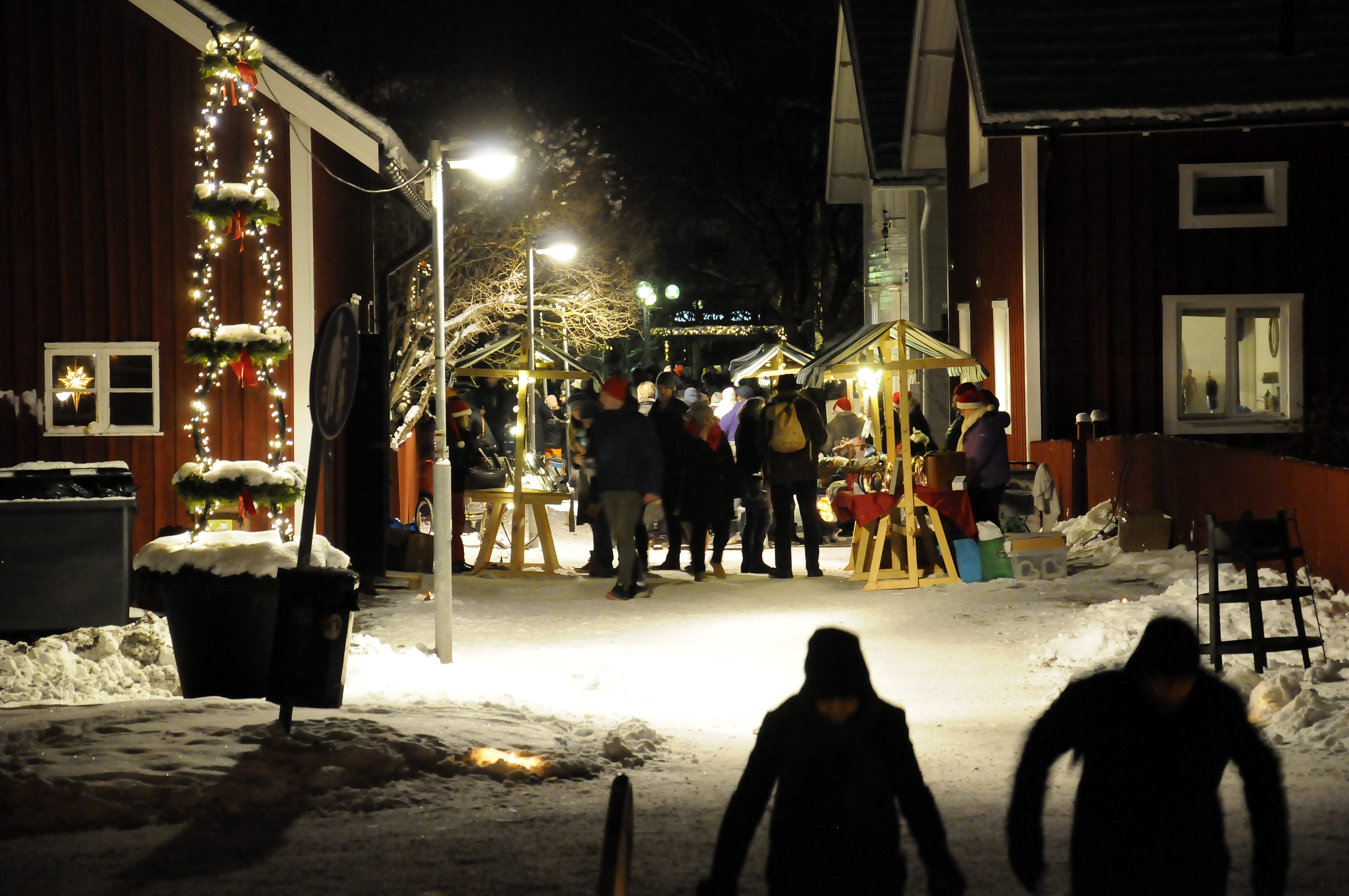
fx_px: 4772
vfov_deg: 10.7
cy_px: 448
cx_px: 674
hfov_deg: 16.1
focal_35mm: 128
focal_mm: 85
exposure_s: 1/8
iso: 3200
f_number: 6.3
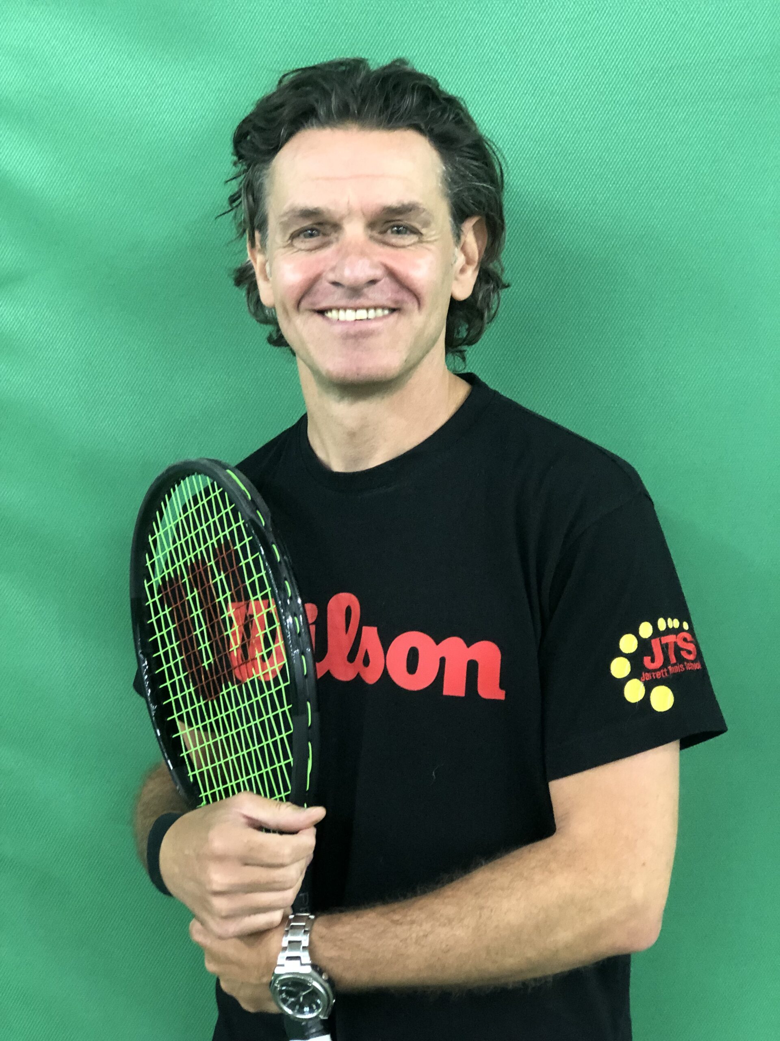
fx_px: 1713
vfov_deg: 33.8
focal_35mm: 57
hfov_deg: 25.7
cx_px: 390
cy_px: 520
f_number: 2.8
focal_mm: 6.6
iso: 250
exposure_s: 1/30
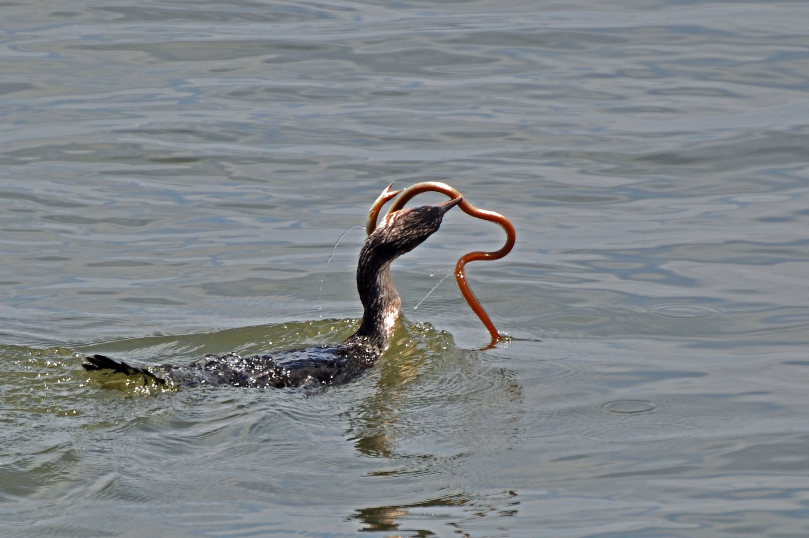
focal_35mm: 510
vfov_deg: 2.7
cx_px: 404
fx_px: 11447
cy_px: 269
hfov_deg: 4.0
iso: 200
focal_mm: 340
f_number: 7.1
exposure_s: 1/1000
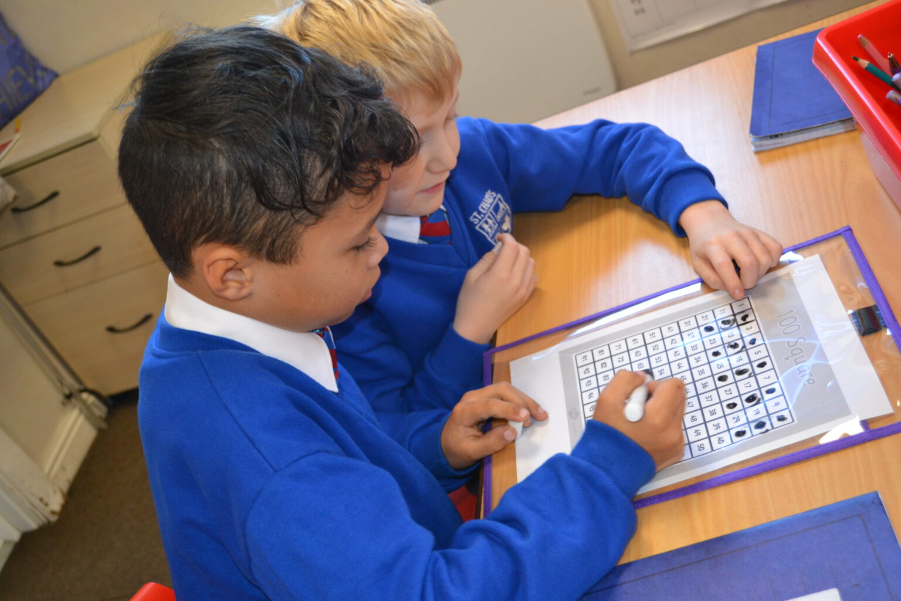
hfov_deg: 45.0
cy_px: 300
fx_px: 1089
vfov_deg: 30.8
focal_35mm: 44
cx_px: 450
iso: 900
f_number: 4.5
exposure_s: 1/60
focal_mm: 29
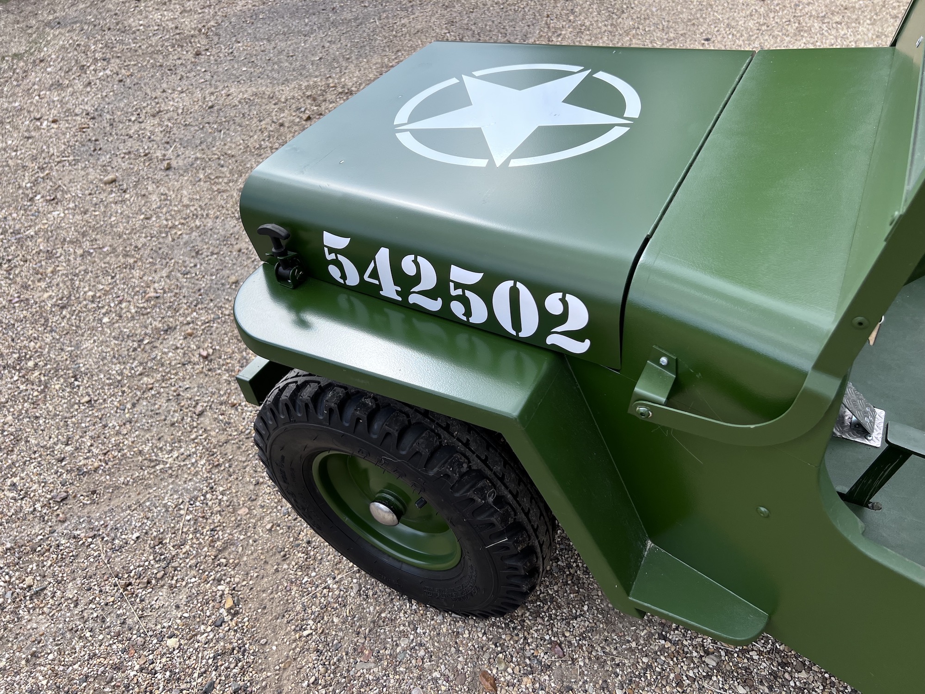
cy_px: 347
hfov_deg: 67.3
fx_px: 695
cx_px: 462
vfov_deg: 53.1
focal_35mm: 26
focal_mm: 5.7
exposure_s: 1/1511
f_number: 1.5
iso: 50
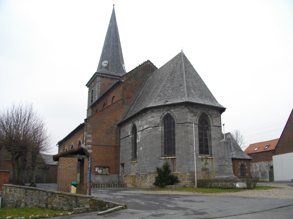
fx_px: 271
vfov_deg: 44.2
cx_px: 146
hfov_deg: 56.8
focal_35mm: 32
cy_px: 110
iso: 100
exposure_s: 1/250
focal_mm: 5.7
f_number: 2.9
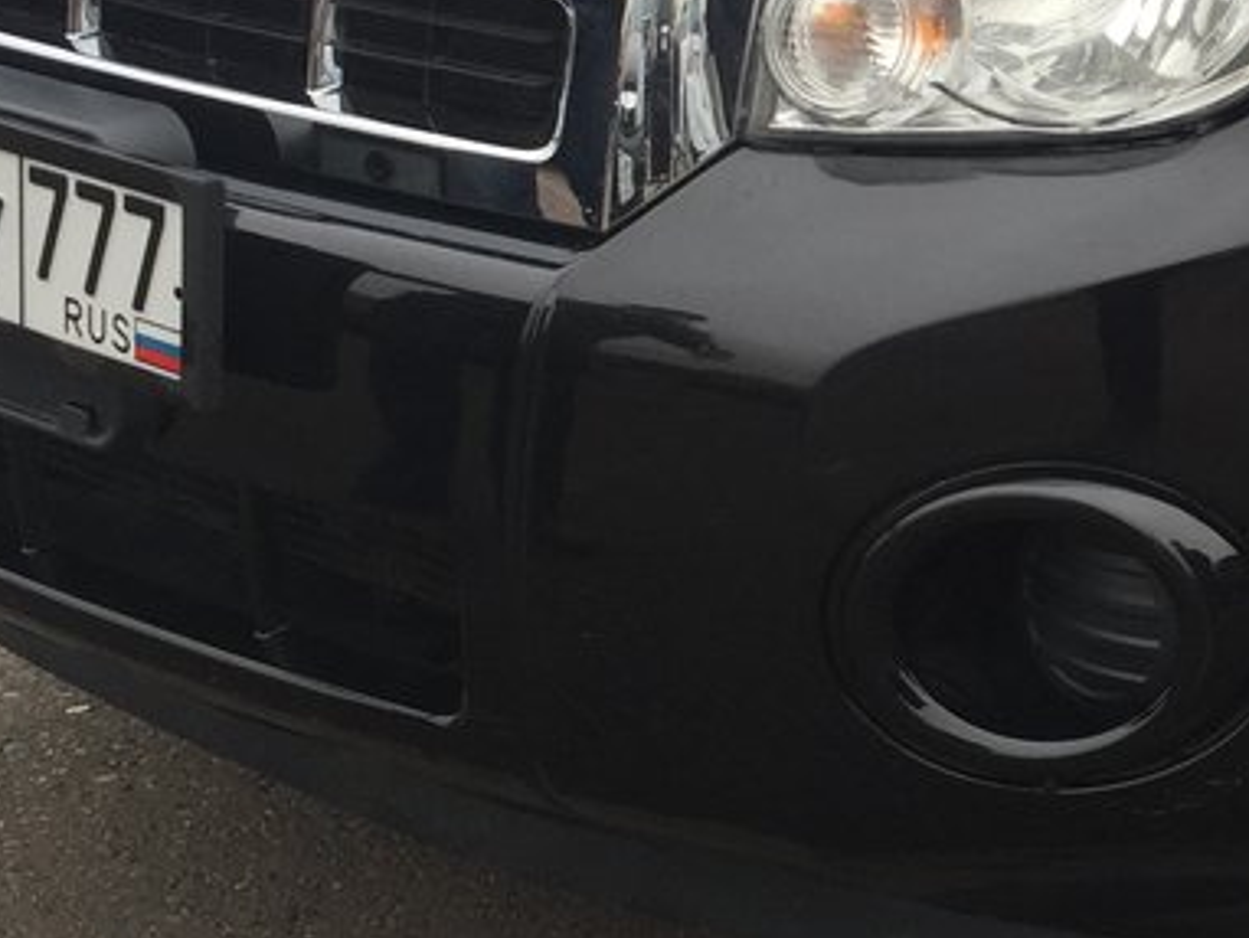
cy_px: 193
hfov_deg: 20.5
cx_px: 1363
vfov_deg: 16.1
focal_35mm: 91
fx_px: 3285
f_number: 2.2
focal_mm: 4.15
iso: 32
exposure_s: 1/100
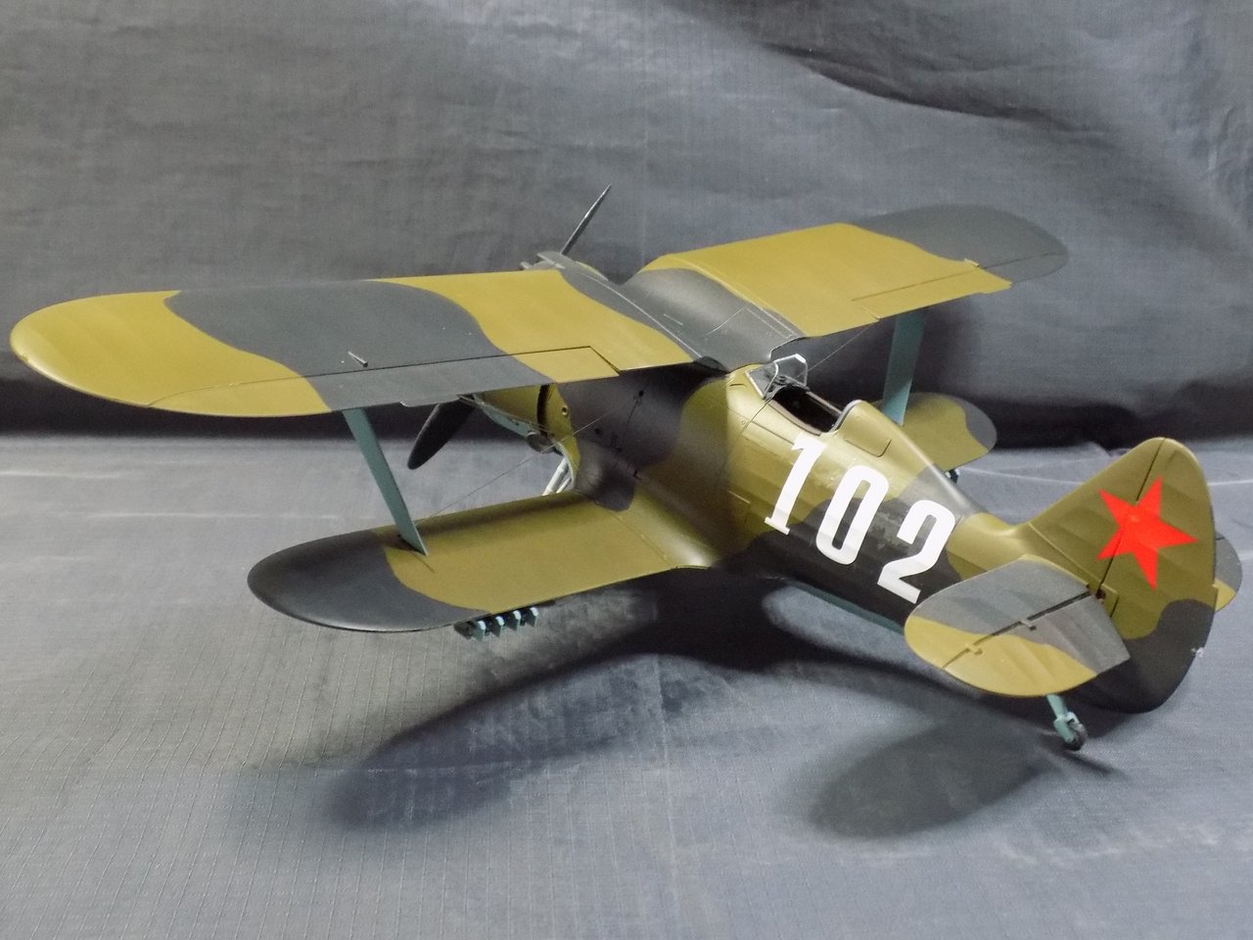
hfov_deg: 50.1
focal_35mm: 37
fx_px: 1339
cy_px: 470
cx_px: 626
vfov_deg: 38.7
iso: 400
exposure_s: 1/4
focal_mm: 6.6
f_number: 3.5
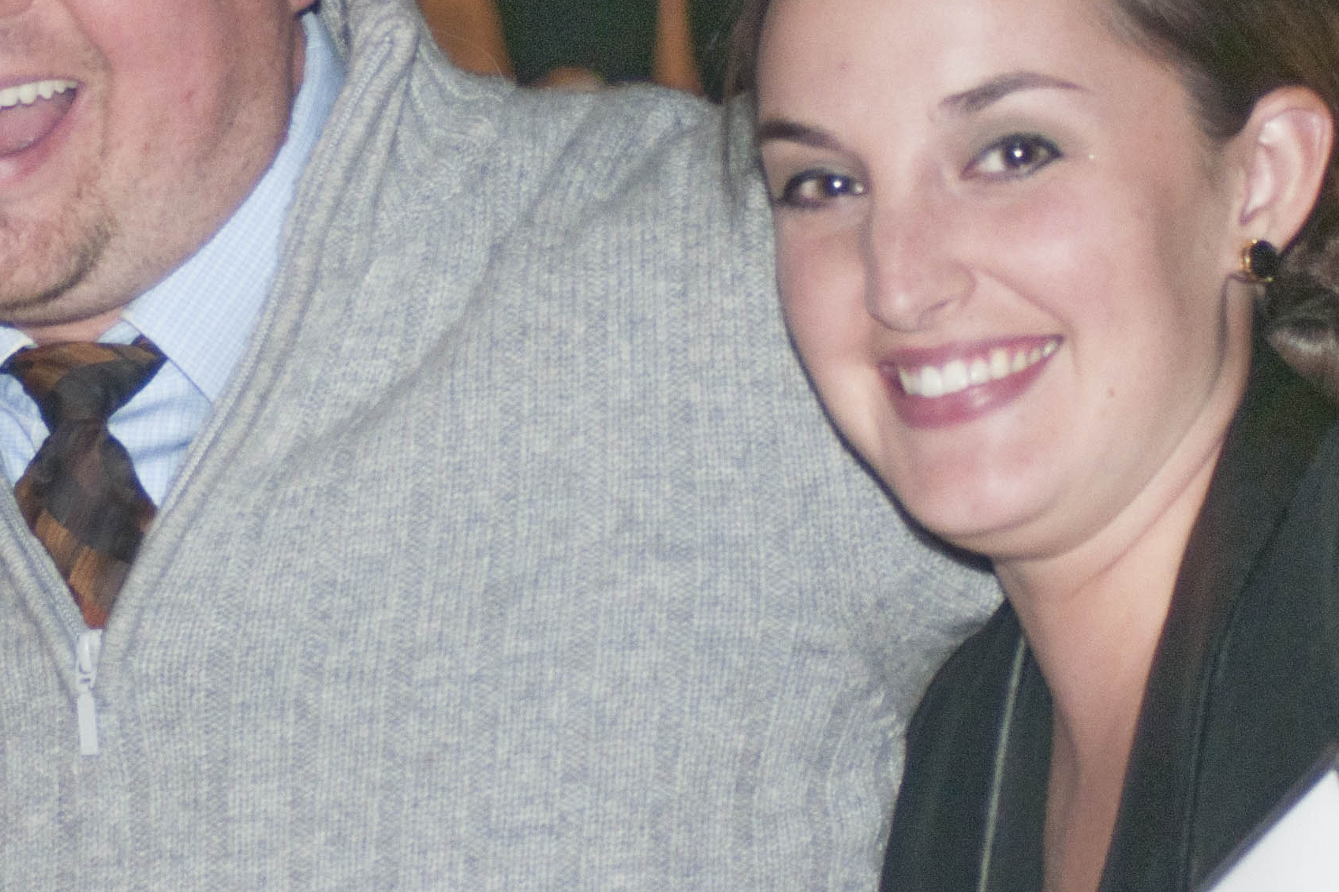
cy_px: 287
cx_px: 280
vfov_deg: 5.2
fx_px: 9855
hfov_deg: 7.8
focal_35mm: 265
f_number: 4.5
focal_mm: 70
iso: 200
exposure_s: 1/80
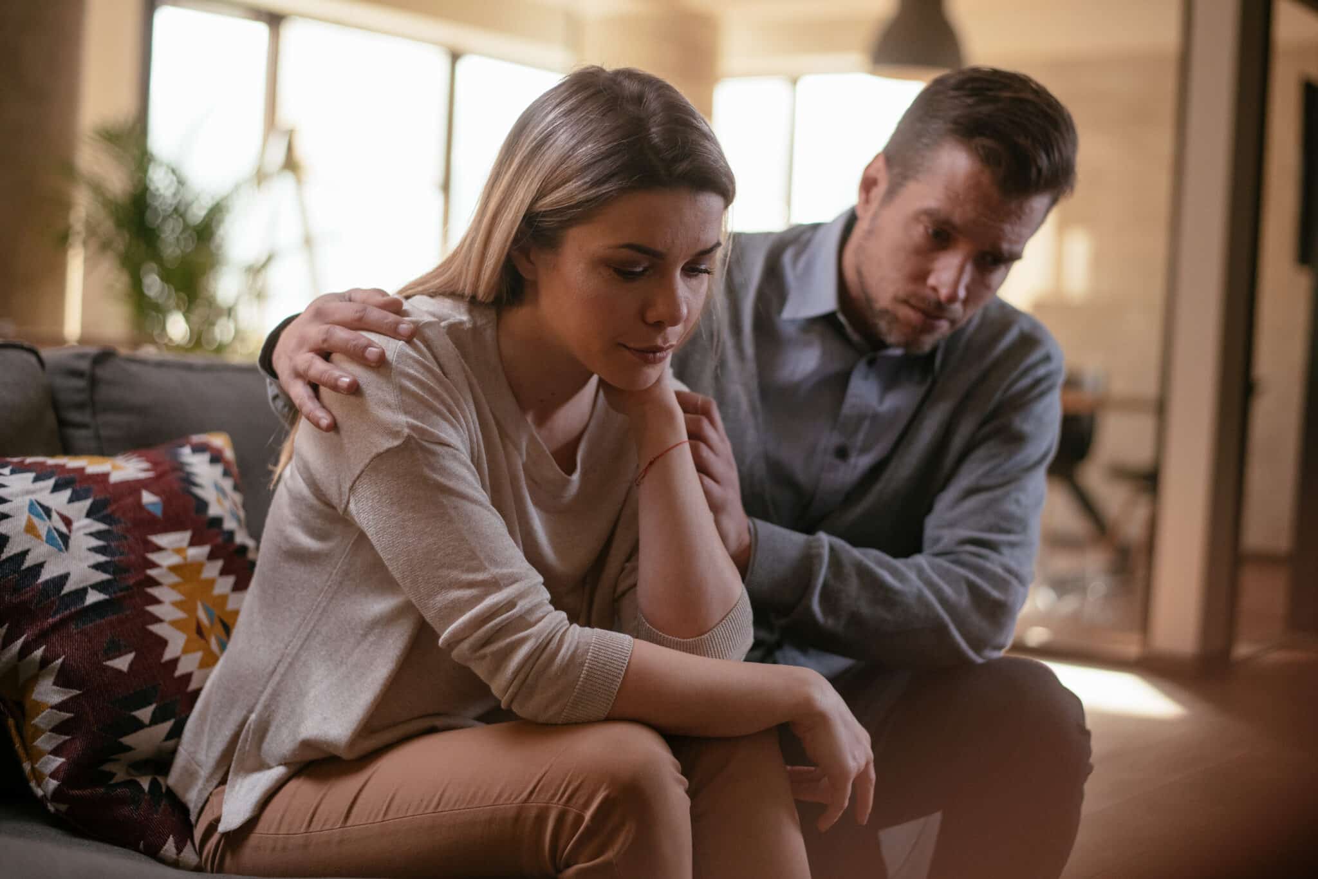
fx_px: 1830
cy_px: 440
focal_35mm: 50
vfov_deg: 27.0
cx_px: 659
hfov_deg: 39.6
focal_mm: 50
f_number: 2.2
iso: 1000
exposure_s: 1/320
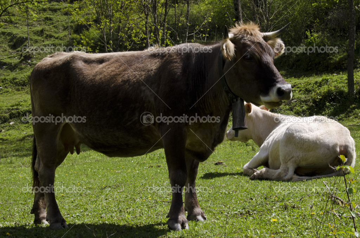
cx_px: 180
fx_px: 823
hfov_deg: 24.7
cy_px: 119
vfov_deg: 16.5
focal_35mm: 82
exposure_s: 1/40
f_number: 22
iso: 100
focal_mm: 55
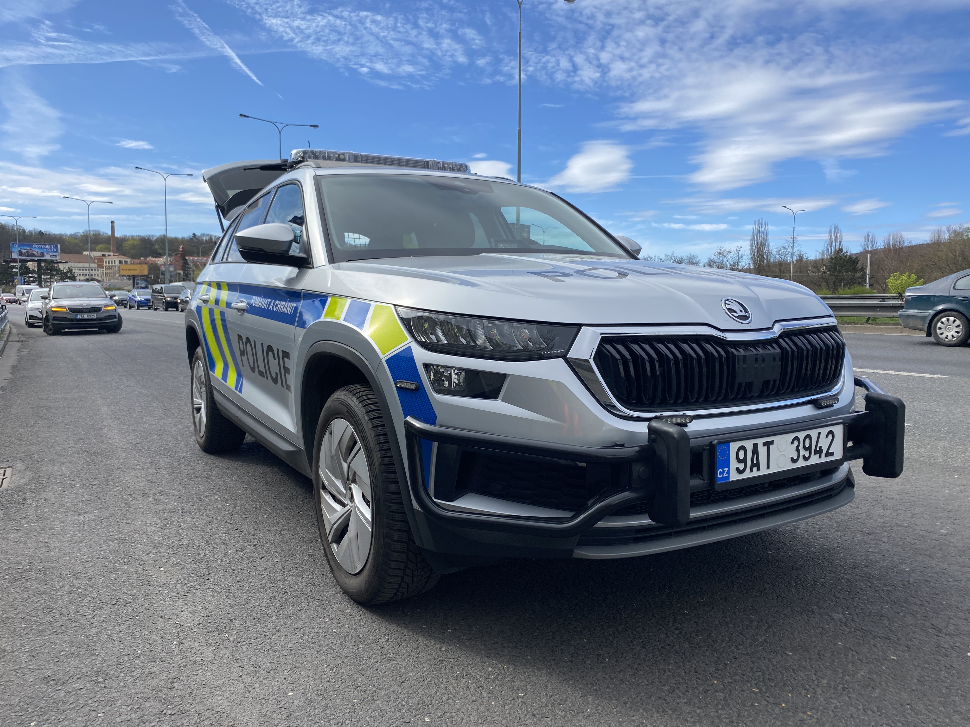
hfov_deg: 67.3
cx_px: 485
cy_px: 364
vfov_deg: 53.1
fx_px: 729
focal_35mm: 26
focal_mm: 4.25
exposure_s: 1/2513
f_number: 1.8
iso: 32
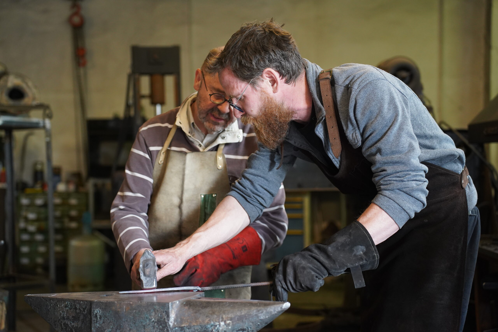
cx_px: 249
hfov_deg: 31.9
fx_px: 871
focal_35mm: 63
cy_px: 166
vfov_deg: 21.6
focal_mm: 63
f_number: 2.8
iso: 2500
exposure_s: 1/160
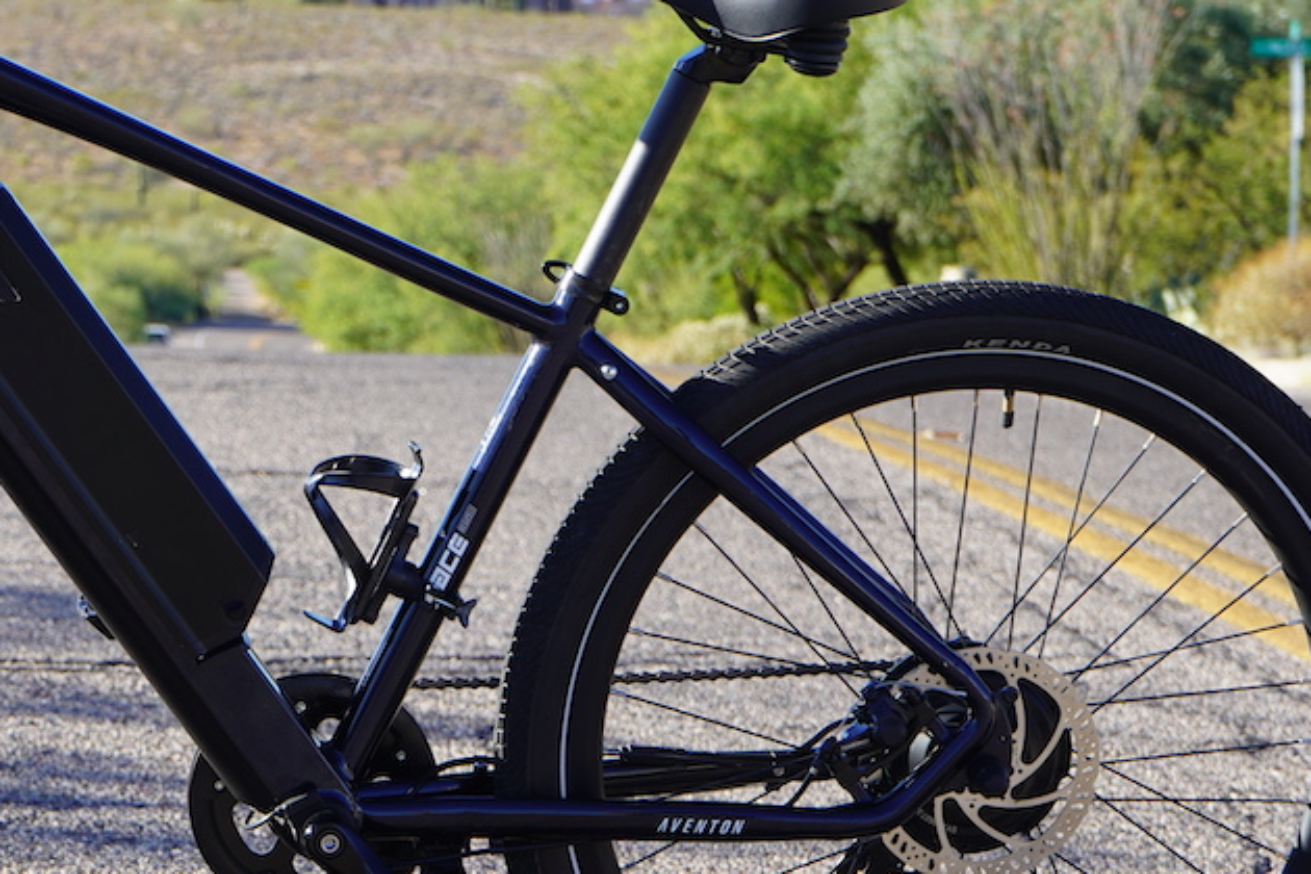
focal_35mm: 130
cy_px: 509
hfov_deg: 15.6
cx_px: 231
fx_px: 4734
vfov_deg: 10.5
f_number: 8
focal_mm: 64
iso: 100
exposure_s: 1/100
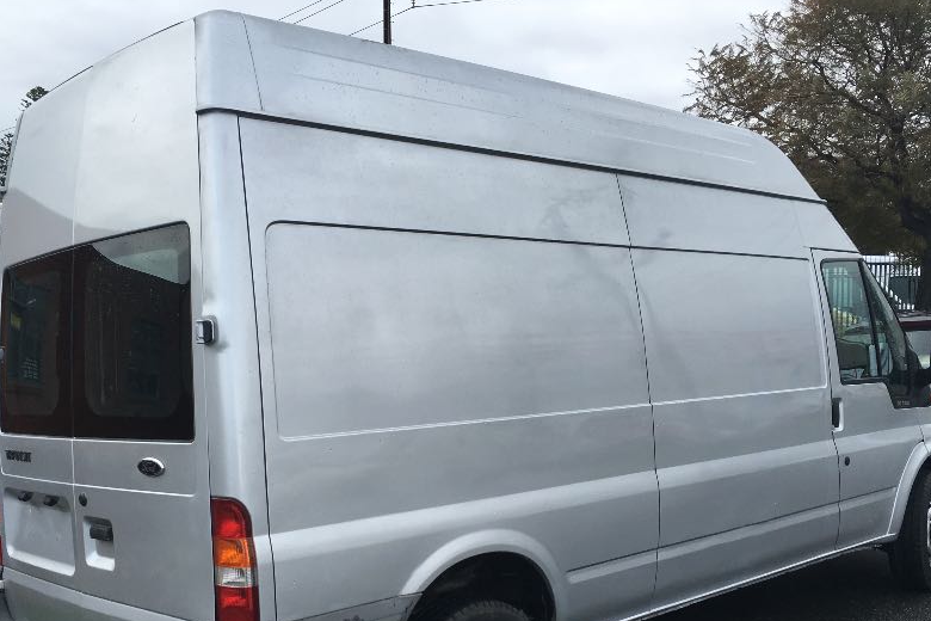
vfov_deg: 33.7
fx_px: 1009
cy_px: 438
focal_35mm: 39
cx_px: 427
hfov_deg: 49.5
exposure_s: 1/651
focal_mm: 4.15
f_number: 2.2
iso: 25
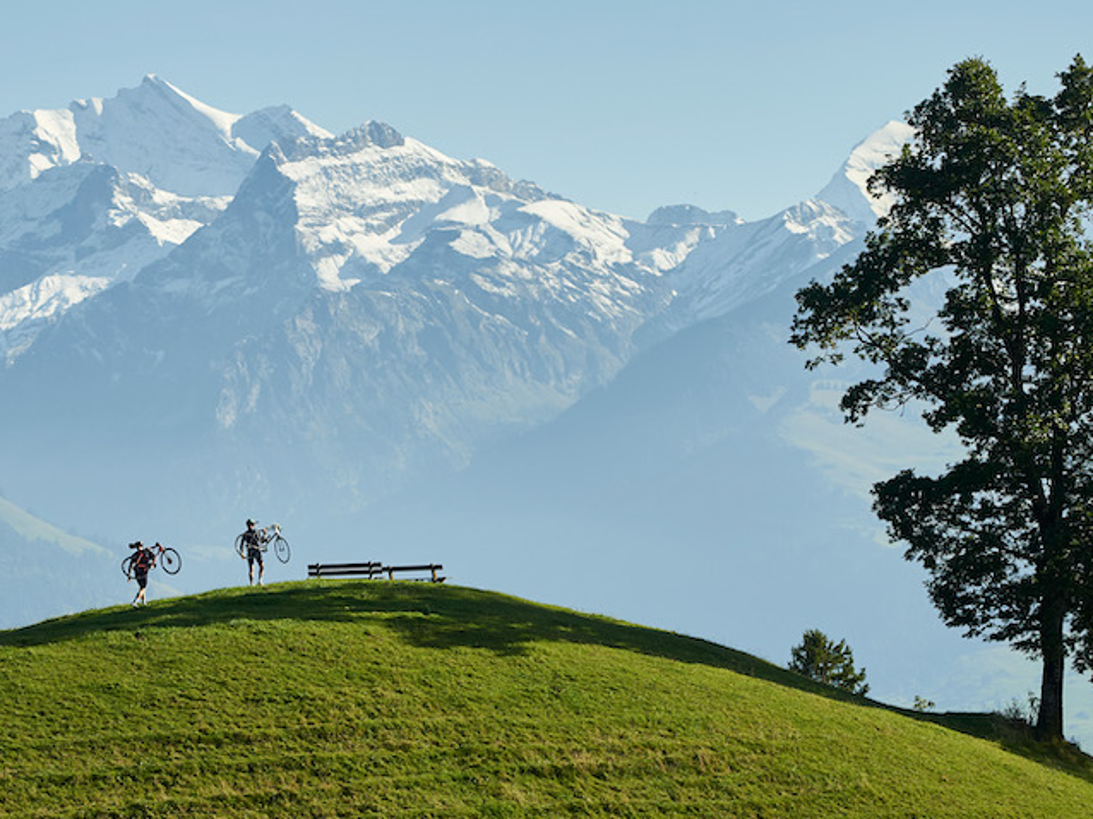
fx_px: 6849
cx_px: 337
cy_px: 451
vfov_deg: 6.8
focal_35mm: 217
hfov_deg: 9.1
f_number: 6.3
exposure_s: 1/1000
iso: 250
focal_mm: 120
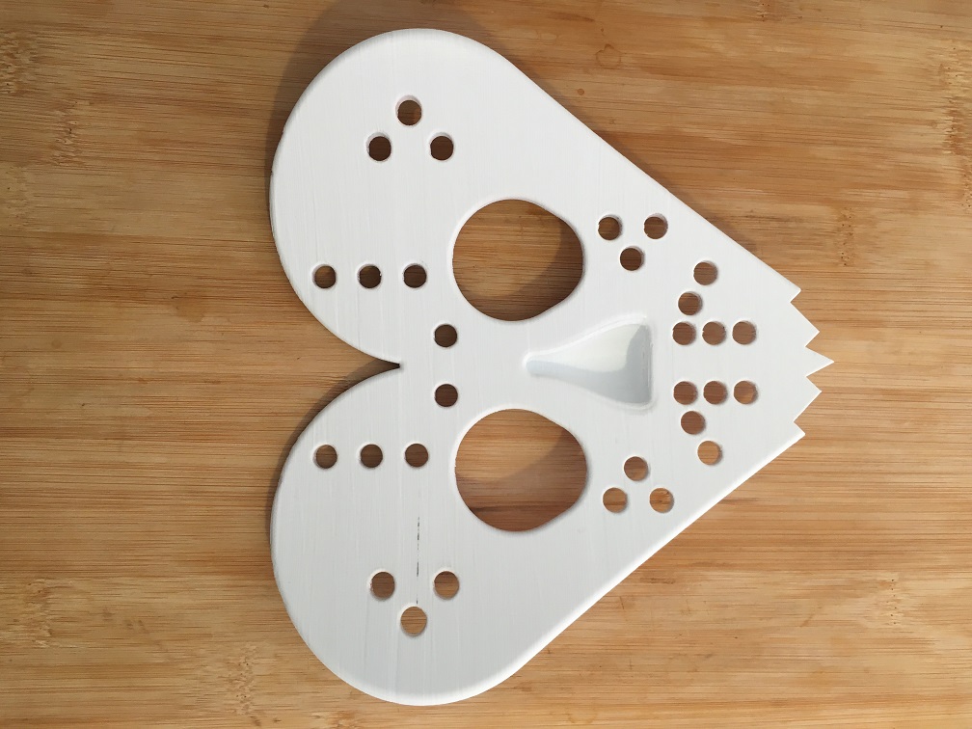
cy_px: 364
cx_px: 486
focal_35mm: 29
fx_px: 814
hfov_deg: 61.7
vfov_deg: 48.2
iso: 64
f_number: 2.2
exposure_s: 1/33
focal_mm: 4.15
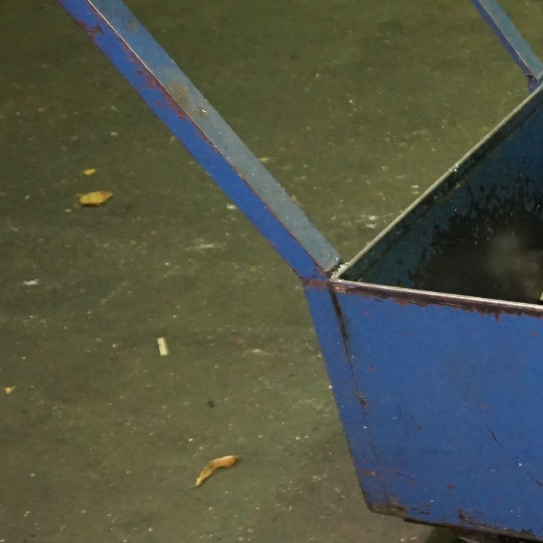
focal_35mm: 71
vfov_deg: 24.3
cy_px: 335
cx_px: 829
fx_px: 1260
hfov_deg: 20.6
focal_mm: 16
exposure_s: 1/100
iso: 3200
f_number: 3.5
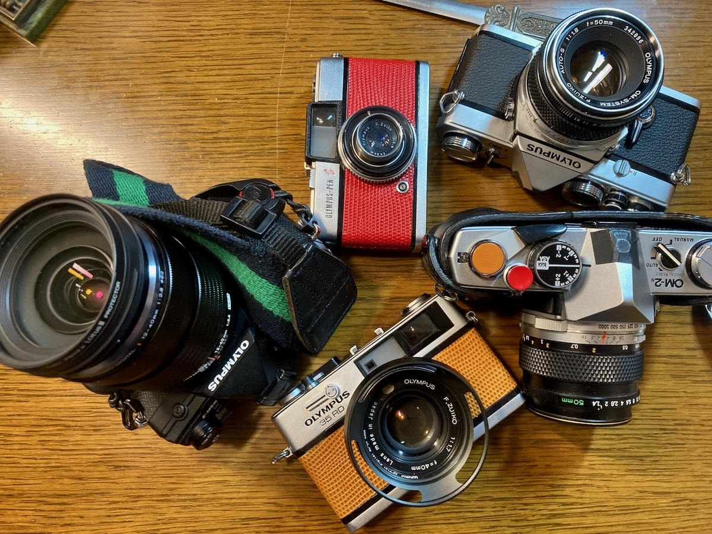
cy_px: 267
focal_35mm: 28
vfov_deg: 49.7
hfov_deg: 63.4
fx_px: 576
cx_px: 356
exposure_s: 1/60
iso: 200
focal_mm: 3.99
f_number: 1.8
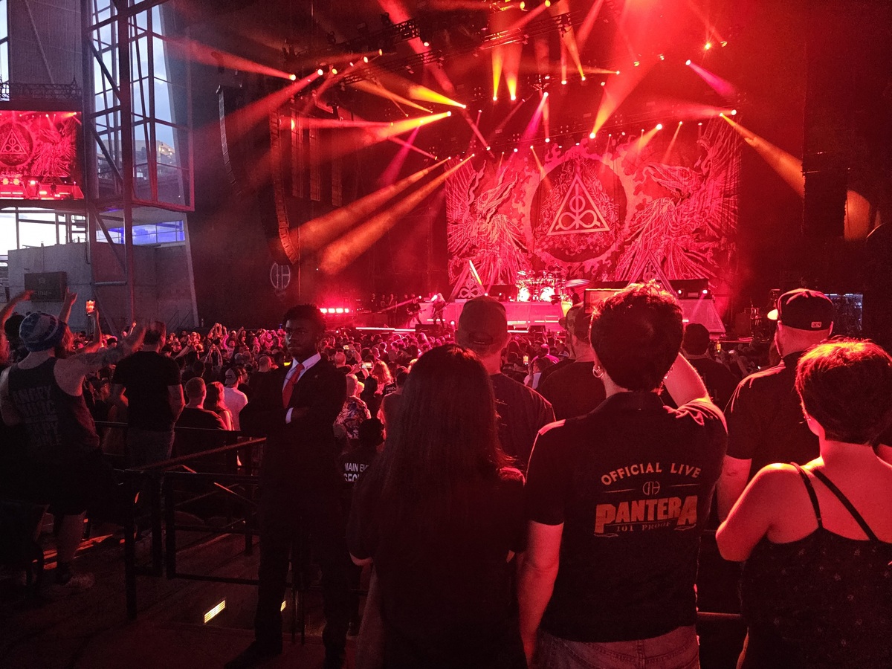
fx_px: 593
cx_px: 446
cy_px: 334
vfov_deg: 58.9
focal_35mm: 23
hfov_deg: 73.9
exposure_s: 1/60
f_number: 1.7
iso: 800
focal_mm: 6.3
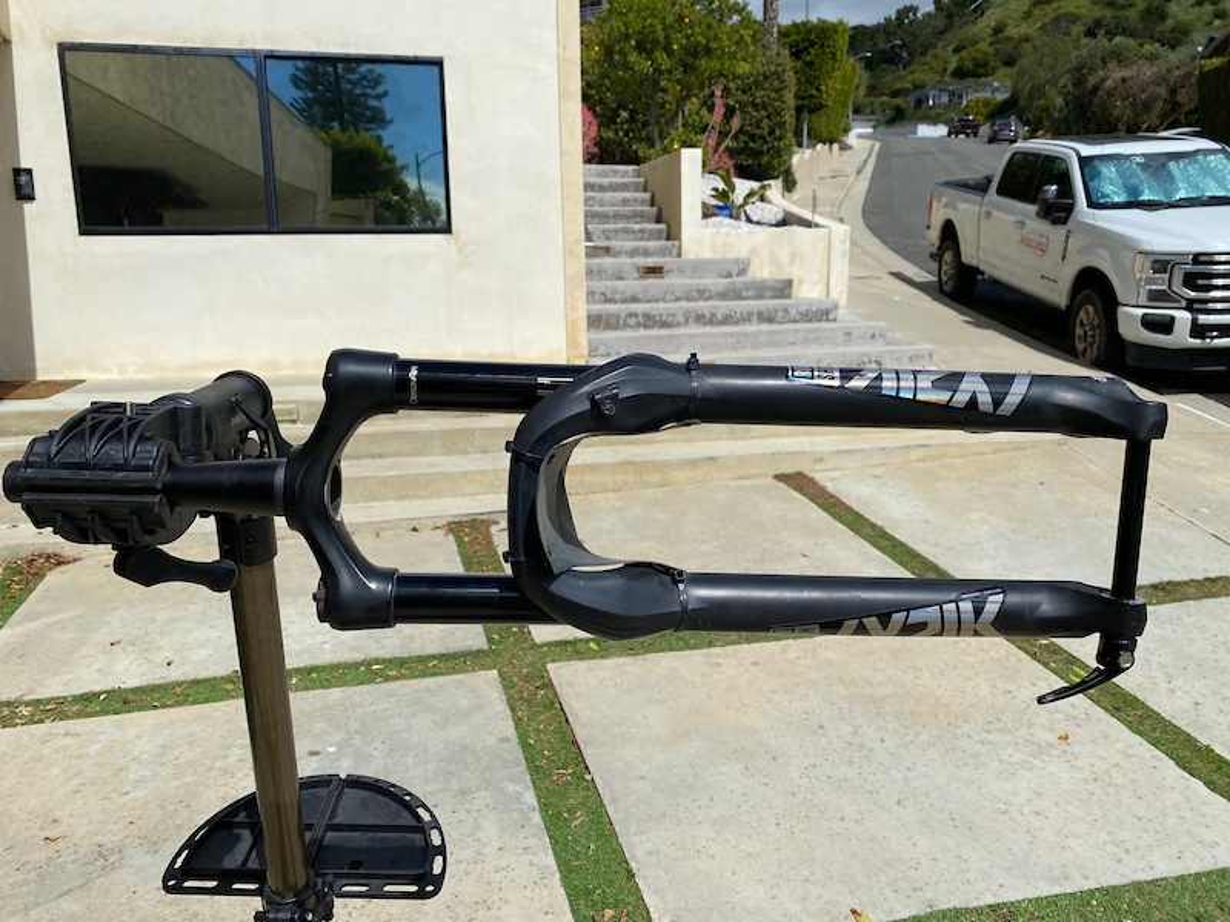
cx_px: 615
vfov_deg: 53.1
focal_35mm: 26
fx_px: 924
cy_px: 461
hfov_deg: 67.3
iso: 32
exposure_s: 1/7692
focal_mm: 4.25
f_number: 1.8
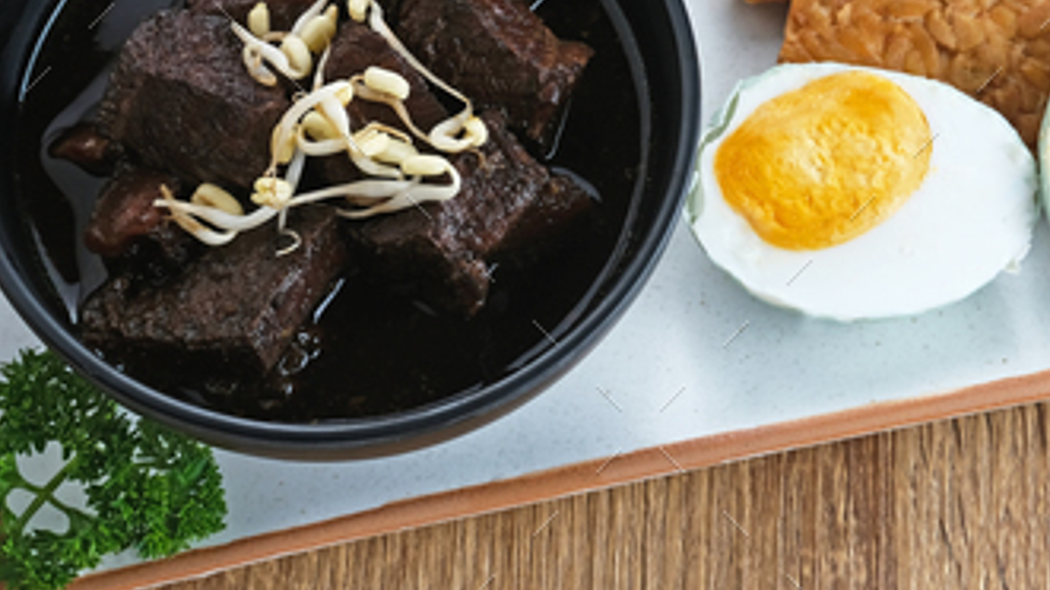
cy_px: 100
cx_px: 625
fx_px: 2756
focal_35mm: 99
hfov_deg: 21.5
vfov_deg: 12.2
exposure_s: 1/100
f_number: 11
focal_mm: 35
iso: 400
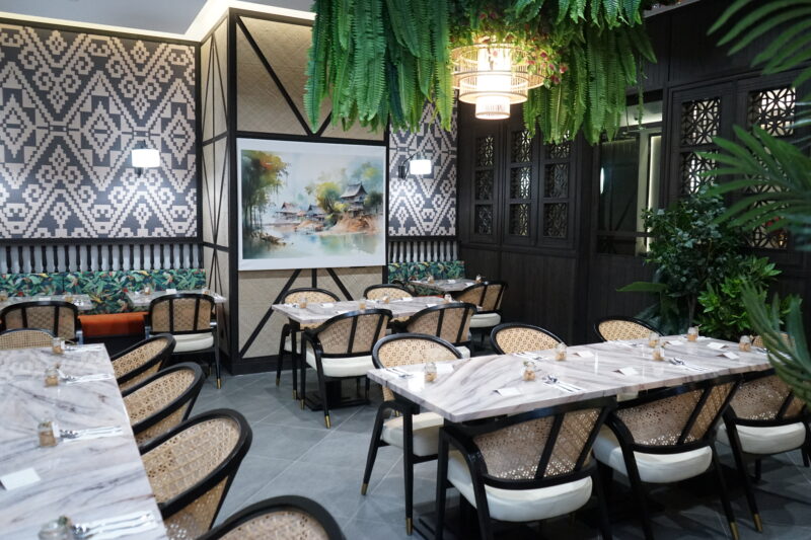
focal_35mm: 29
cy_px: 270
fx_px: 653
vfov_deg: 44.9
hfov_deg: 63.7
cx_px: 406
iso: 3200
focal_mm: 29
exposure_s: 1/125
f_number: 3.5
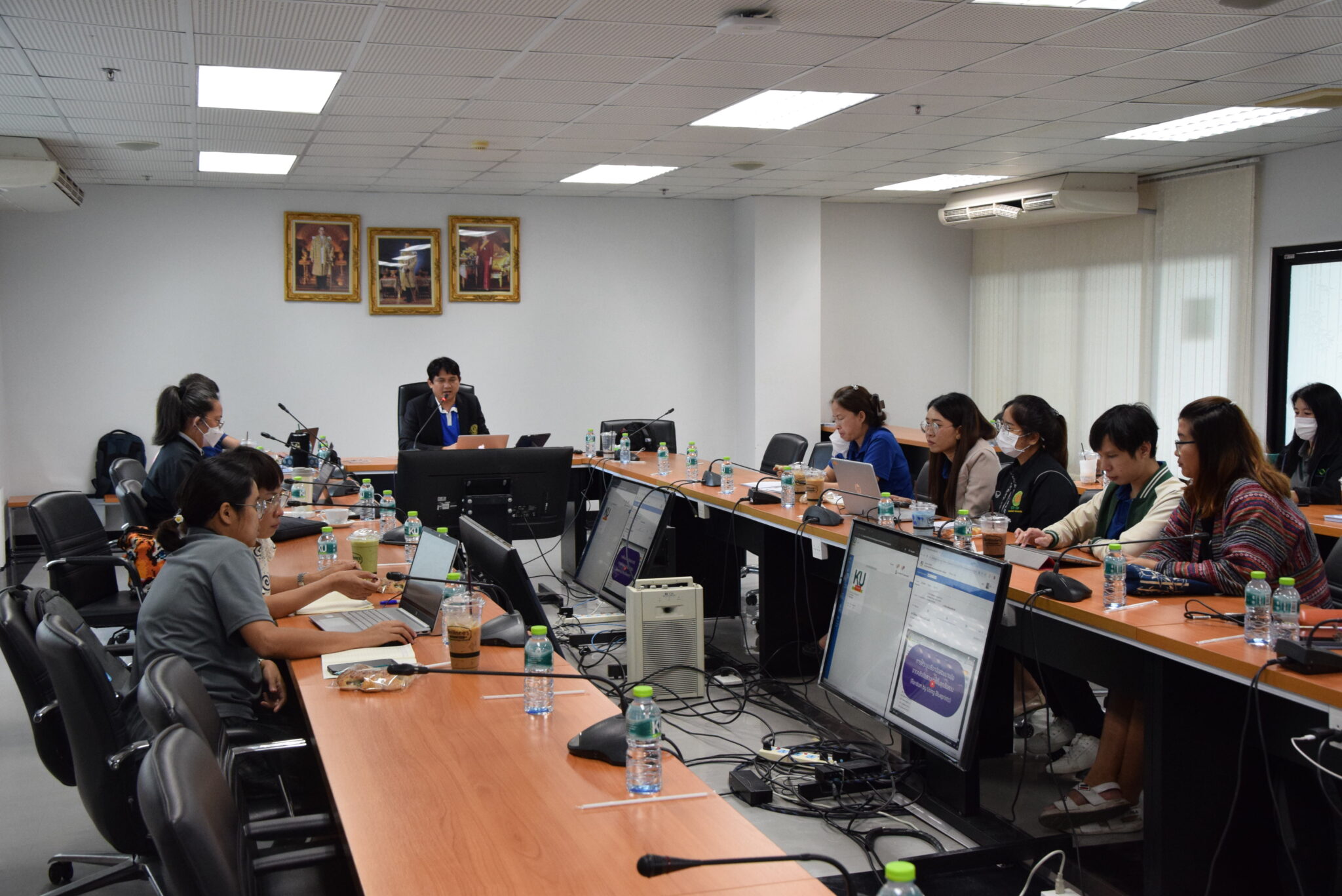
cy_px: 448
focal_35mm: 39
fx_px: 1454
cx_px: 671
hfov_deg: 49.5
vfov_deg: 34.2
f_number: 5.6
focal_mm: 26
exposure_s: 1/125
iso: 1600
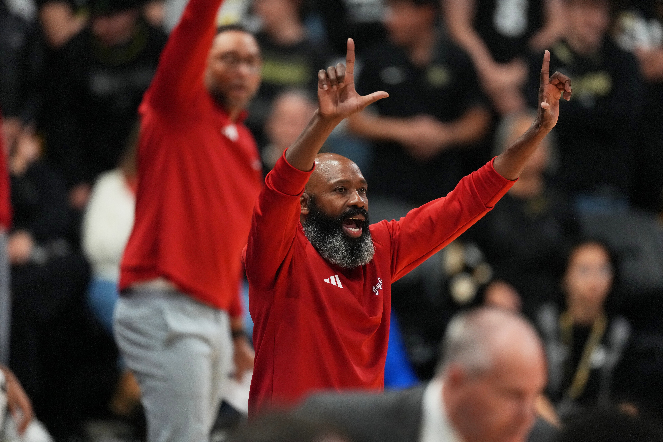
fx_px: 11049
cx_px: 332
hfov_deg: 3.4
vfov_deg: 2.3
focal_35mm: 600
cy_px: 221
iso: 6400
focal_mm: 600
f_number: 4
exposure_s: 1/1250
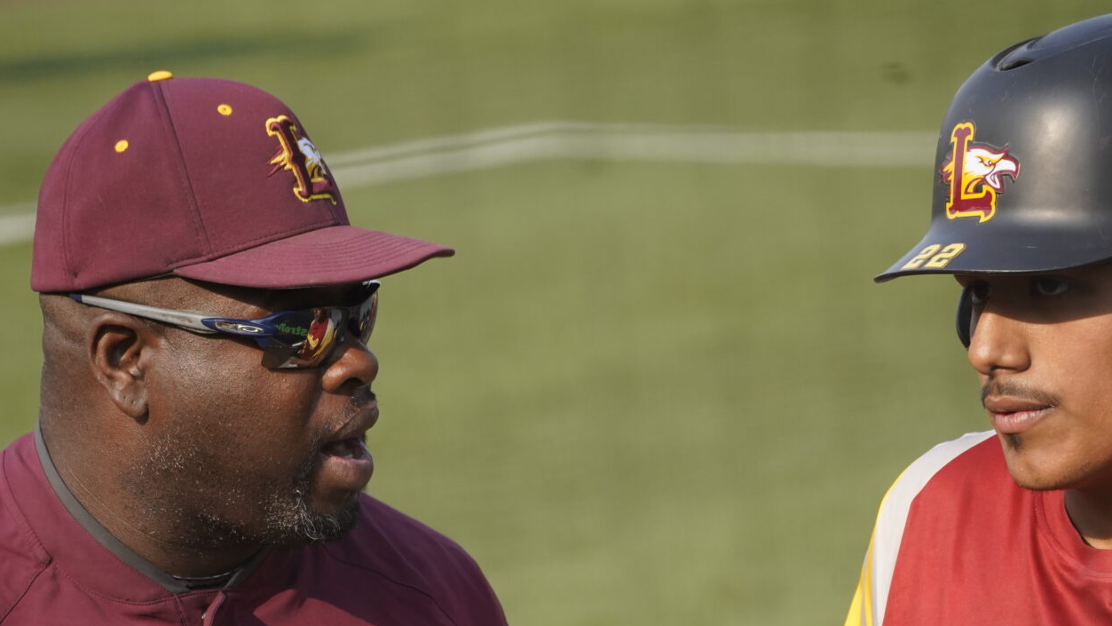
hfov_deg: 6.5
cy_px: 579
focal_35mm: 332
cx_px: 521
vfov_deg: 3.7
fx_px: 9790
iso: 1250
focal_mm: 194
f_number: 5.6
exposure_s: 1/2000
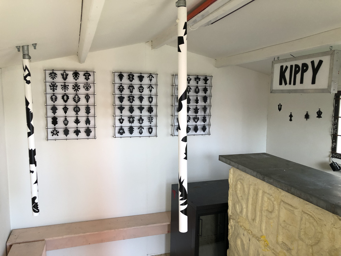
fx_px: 276
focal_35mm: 28
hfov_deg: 63.4
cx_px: 170
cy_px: 128
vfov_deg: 49.7
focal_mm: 3.99
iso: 25
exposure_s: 1/30
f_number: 1.8
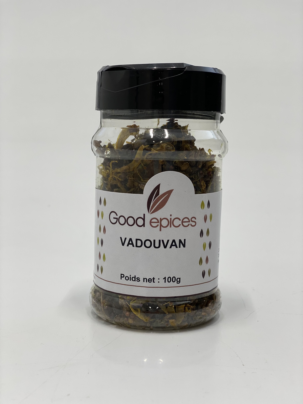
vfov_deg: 36.8
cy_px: 202
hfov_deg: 28.0
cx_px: 152
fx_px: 607
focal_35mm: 52
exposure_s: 1/100
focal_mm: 6
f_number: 2
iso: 64
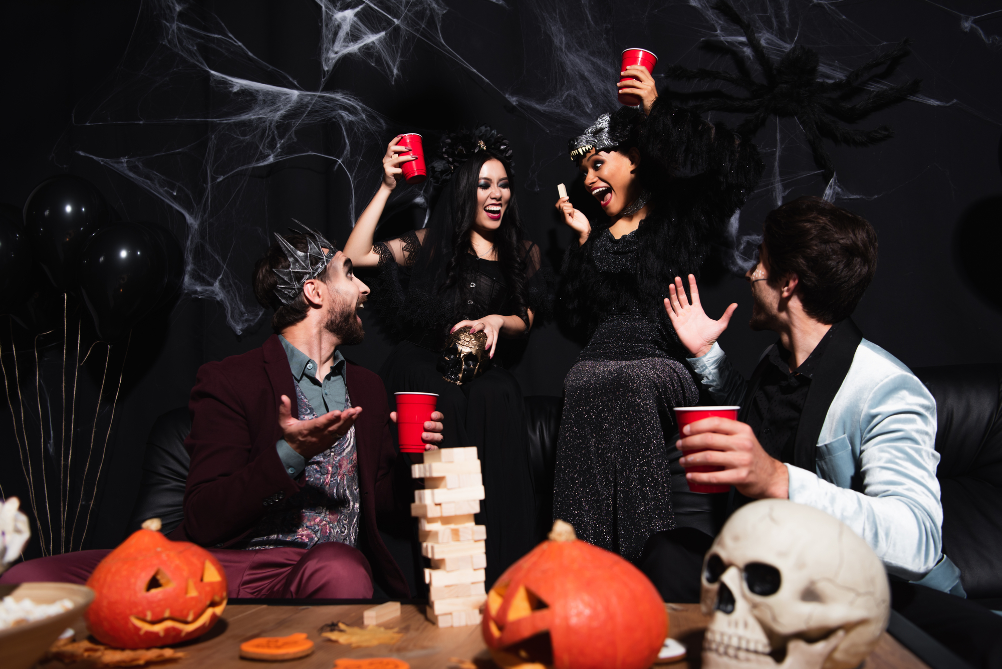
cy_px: 334
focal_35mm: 30
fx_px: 835
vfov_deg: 43.6
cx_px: 501
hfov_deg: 61.9
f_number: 4
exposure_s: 1/200
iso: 100
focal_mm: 30
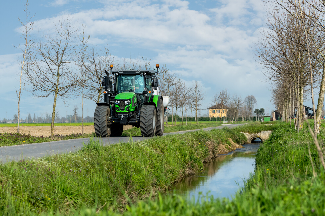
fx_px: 948
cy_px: 108
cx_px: 162
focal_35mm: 105
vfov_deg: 13.0
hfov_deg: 19.5
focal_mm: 105
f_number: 6.3
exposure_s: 1/2000
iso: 320
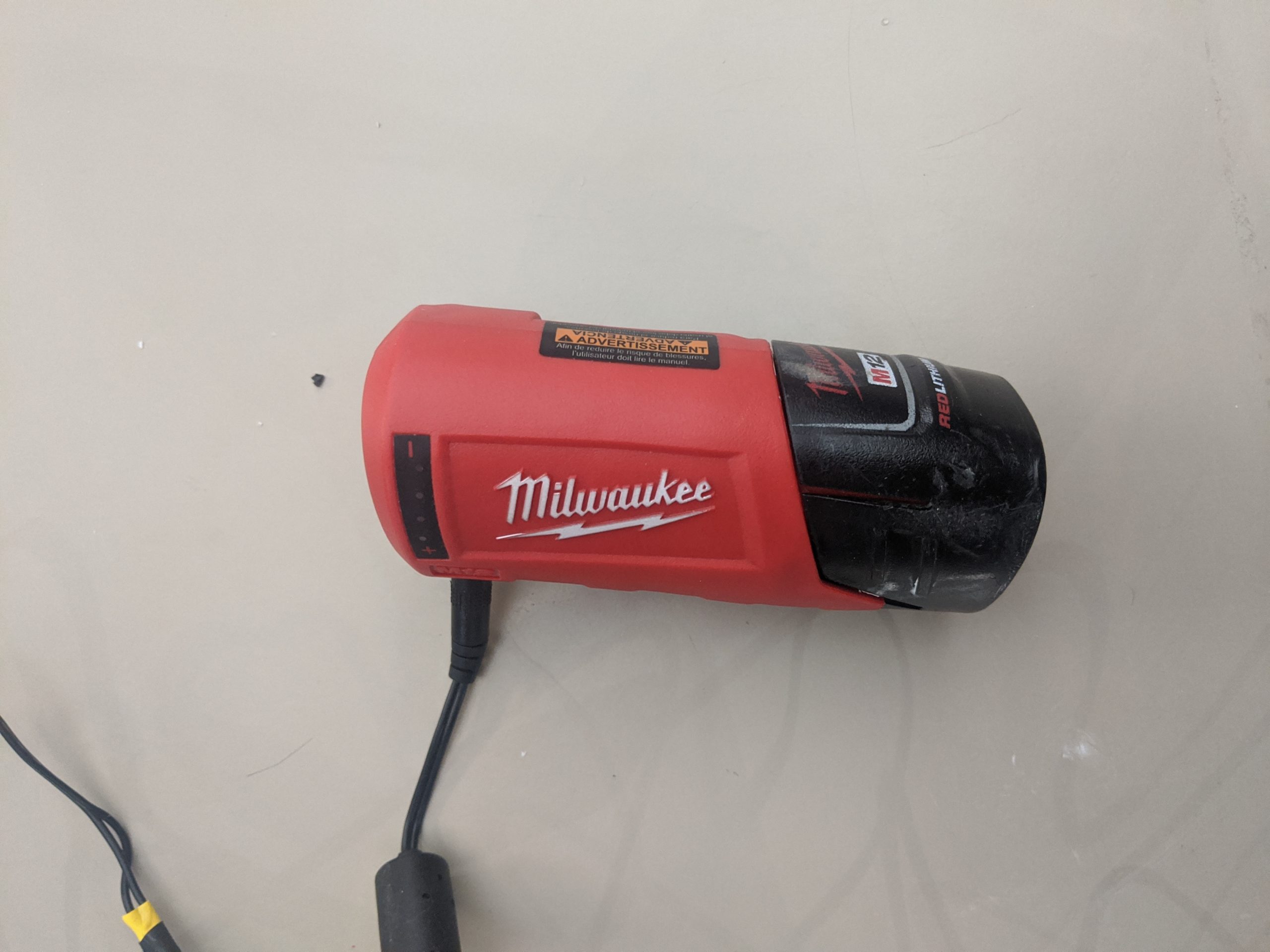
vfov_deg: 51.4
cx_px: 635
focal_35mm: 27
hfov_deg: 65.3
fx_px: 991
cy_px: 476
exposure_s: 1/60
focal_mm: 4.44
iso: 612
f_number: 1.8
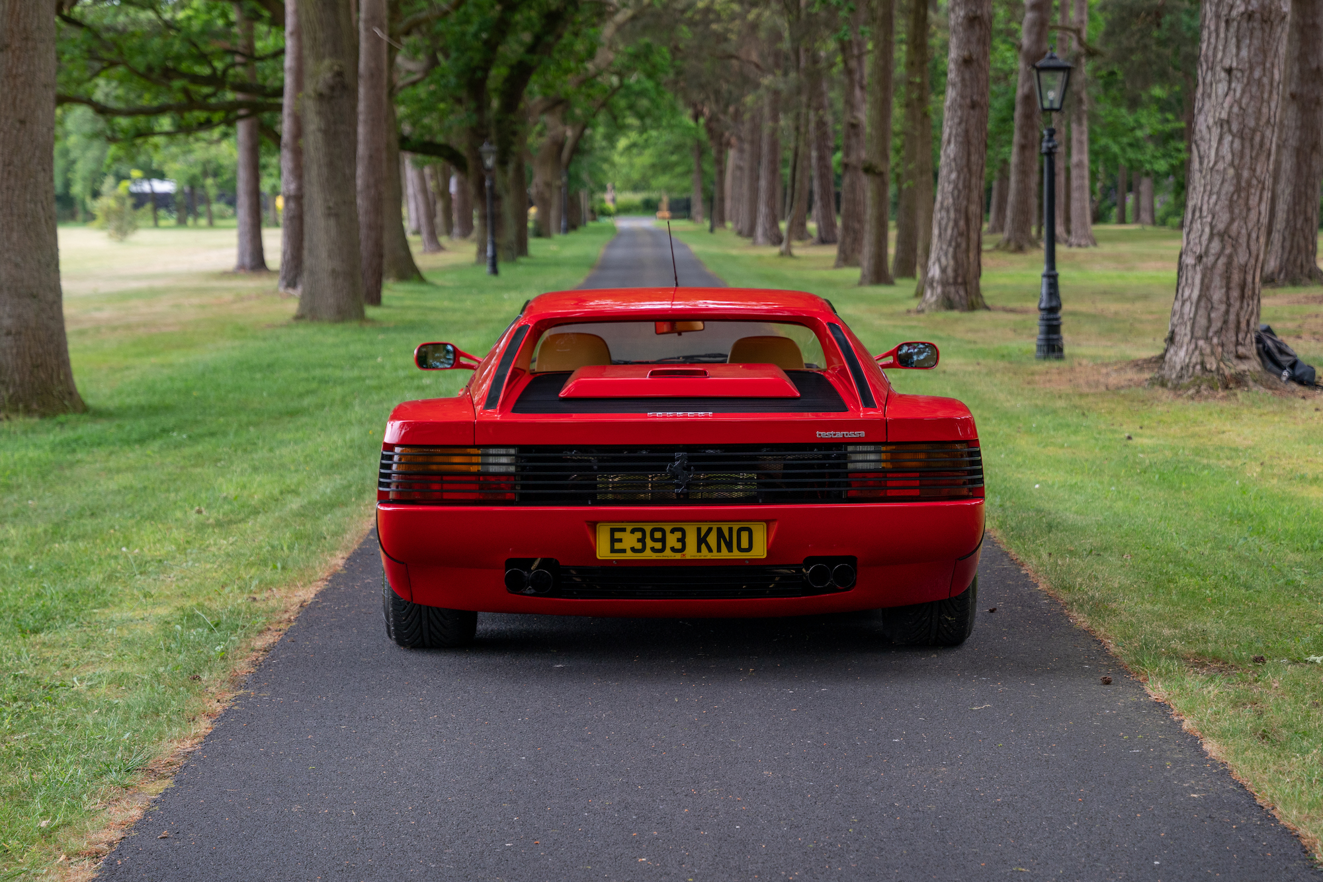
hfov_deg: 28.8
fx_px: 2573
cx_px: 662
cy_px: 441
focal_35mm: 70
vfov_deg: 19.5
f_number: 4
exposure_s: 1/250
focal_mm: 70
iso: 400
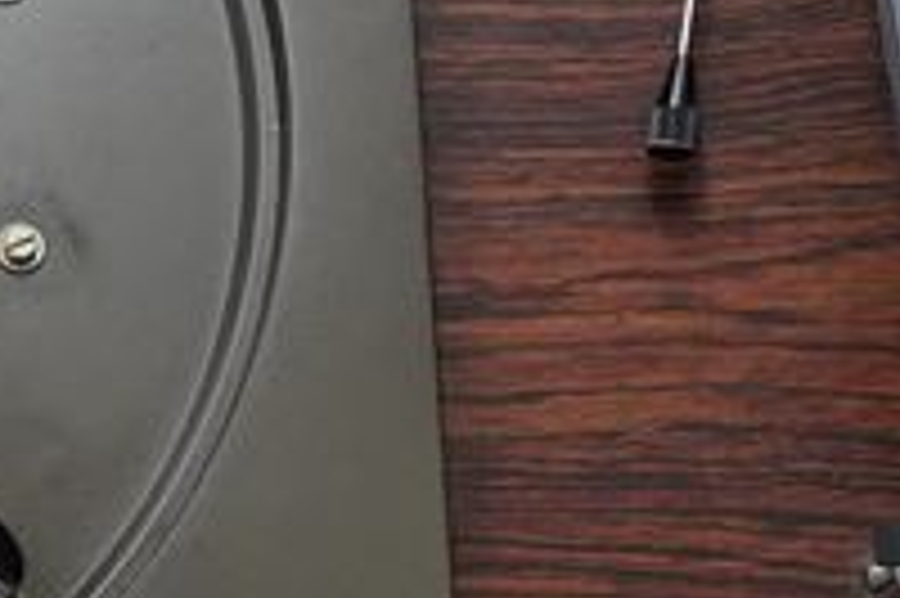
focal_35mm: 124
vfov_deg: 11.0
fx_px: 3097
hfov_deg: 15.6
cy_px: 357
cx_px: -320
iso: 3200
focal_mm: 21
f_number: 8
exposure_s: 1/500
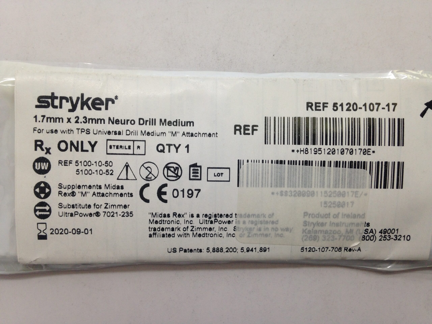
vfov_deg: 42.9
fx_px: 412
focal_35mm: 33
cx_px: 216
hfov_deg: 55.4
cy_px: 162
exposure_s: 1/60
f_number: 2.4
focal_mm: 4.12
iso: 64
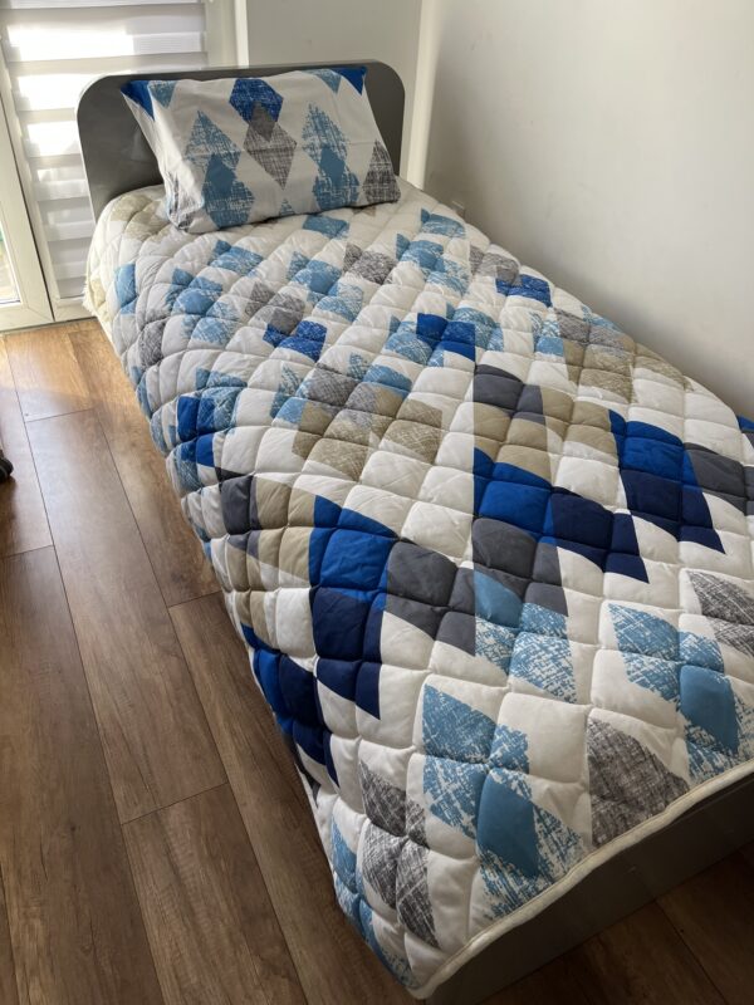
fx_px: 755
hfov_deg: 53.1
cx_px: 377
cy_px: 502
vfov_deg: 67.3
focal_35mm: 26
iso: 80
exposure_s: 1/121
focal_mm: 5.1
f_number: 1.6
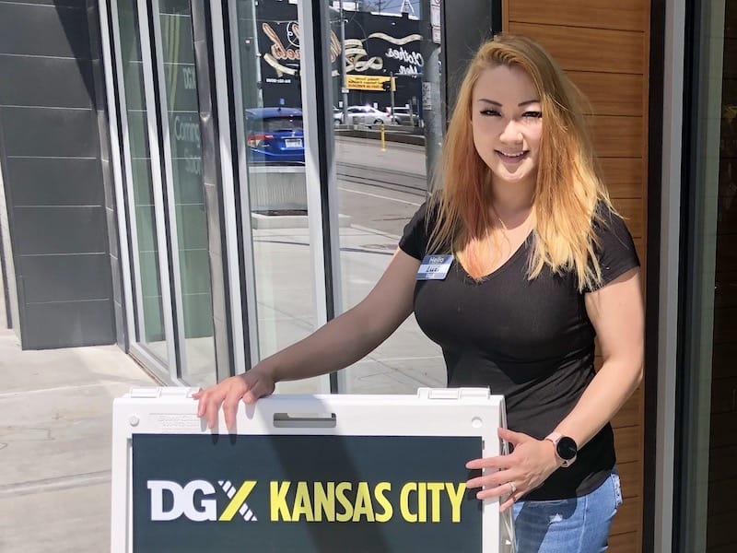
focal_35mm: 28
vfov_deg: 49.7
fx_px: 596
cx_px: 368
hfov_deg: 63.4
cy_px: 276
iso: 20
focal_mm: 3.99
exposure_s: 1/1715
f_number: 1.8
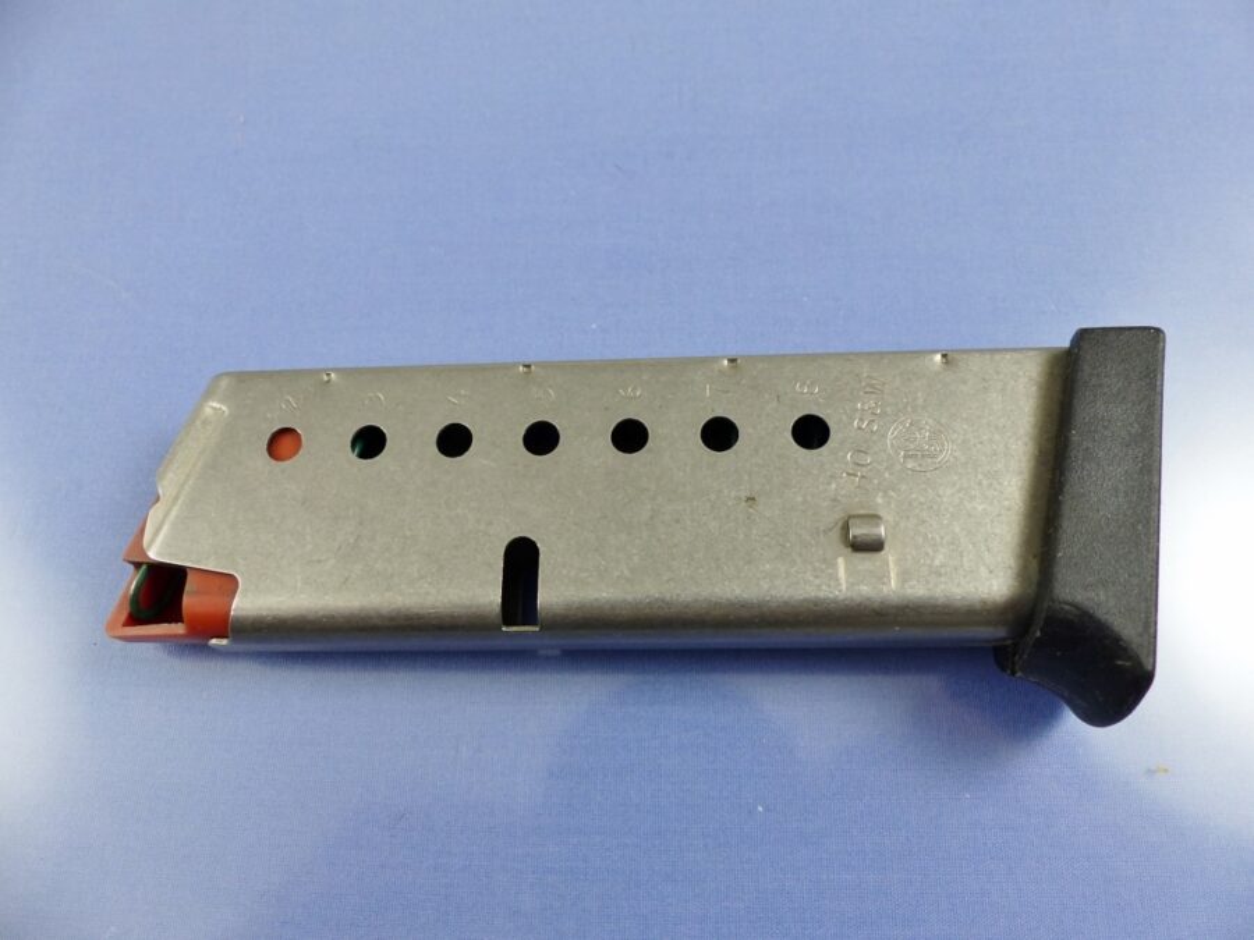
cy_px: 470
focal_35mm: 25
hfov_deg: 69.4
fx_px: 906
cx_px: 627
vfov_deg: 54.9
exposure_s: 1/60
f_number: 2.8
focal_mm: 4.5
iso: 125
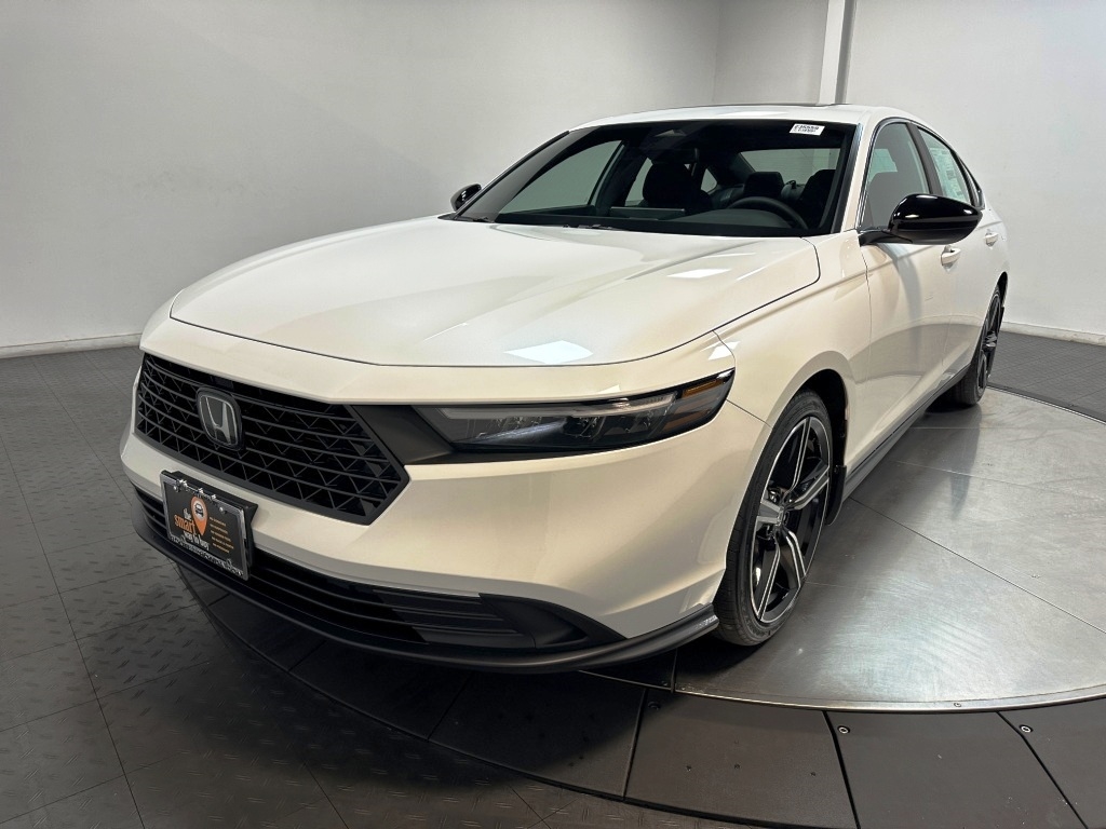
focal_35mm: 24
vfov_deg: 56.8
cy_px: 414
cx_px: 553
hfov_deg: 71.6
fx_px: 767
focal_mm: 6.86
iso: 160
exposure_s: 1/60
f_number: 1.78
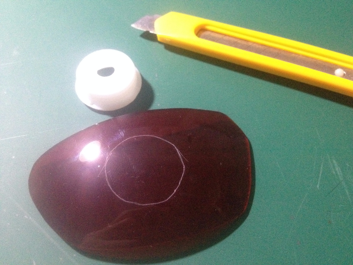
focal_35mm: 35
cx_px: 176
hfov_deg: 52.6
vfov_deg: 40.7
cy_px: 132
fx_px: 357
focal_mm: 4.28
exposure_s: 1/17
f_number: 2.4
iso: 800
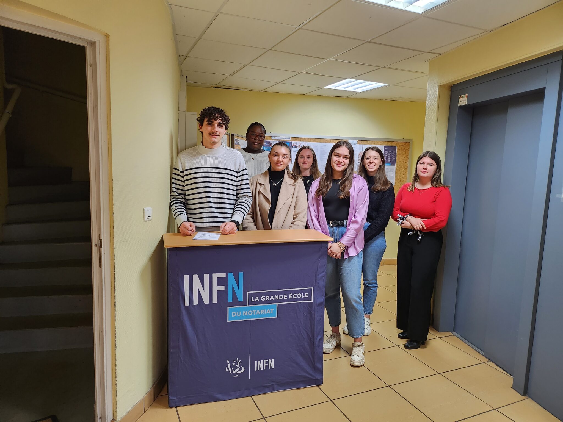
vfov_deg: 56.8
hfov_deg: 71.6
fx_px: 390
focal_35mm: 24
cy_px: 211
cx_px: 282
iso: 400
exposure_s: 1/100
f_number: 1.8
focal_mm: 5
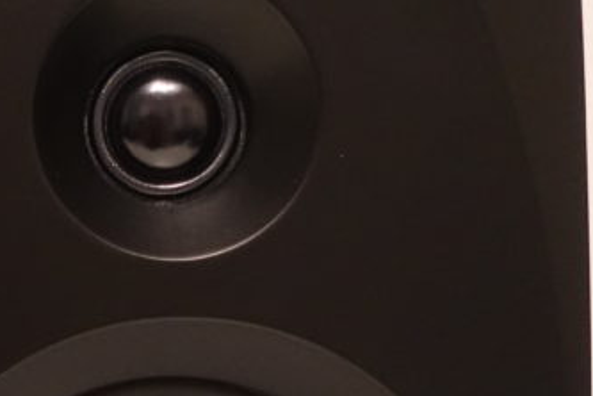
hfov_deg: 16.3
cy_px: 481
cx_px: -235
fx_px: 1927
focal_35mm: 117
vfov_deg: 11.5
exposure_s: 1/40
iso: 1600
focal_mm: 14.1
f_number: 2.8
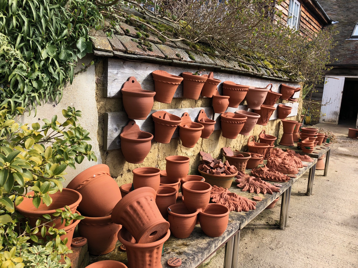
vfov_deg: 49.7
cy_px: 134
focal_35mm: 28
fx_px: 290
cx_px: 179
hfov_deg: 63.4
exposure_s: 1/592
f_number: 1.8
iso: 20
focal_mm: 4
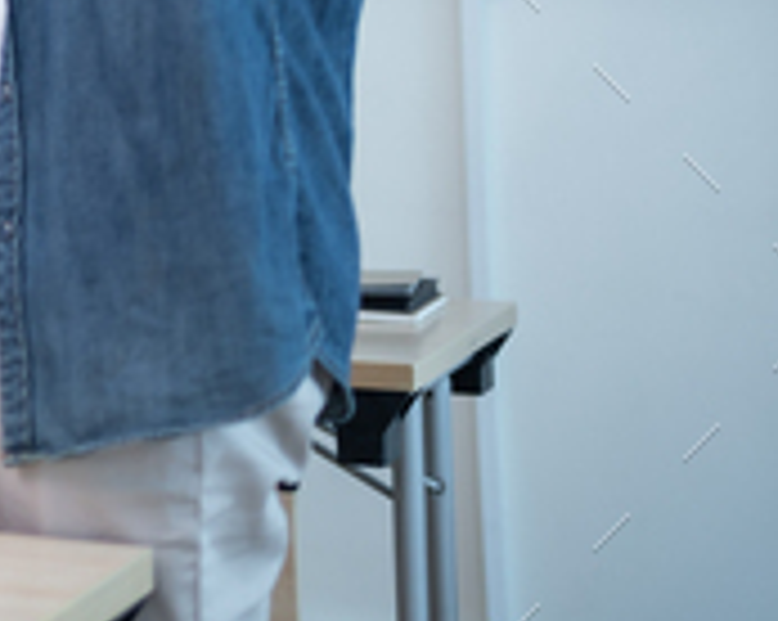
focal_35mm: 112
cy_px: -160
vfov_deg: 13.3
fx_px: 2576
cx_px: -535
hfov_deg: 15.3
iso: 200
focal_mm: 35
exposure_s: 1/200
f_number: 2
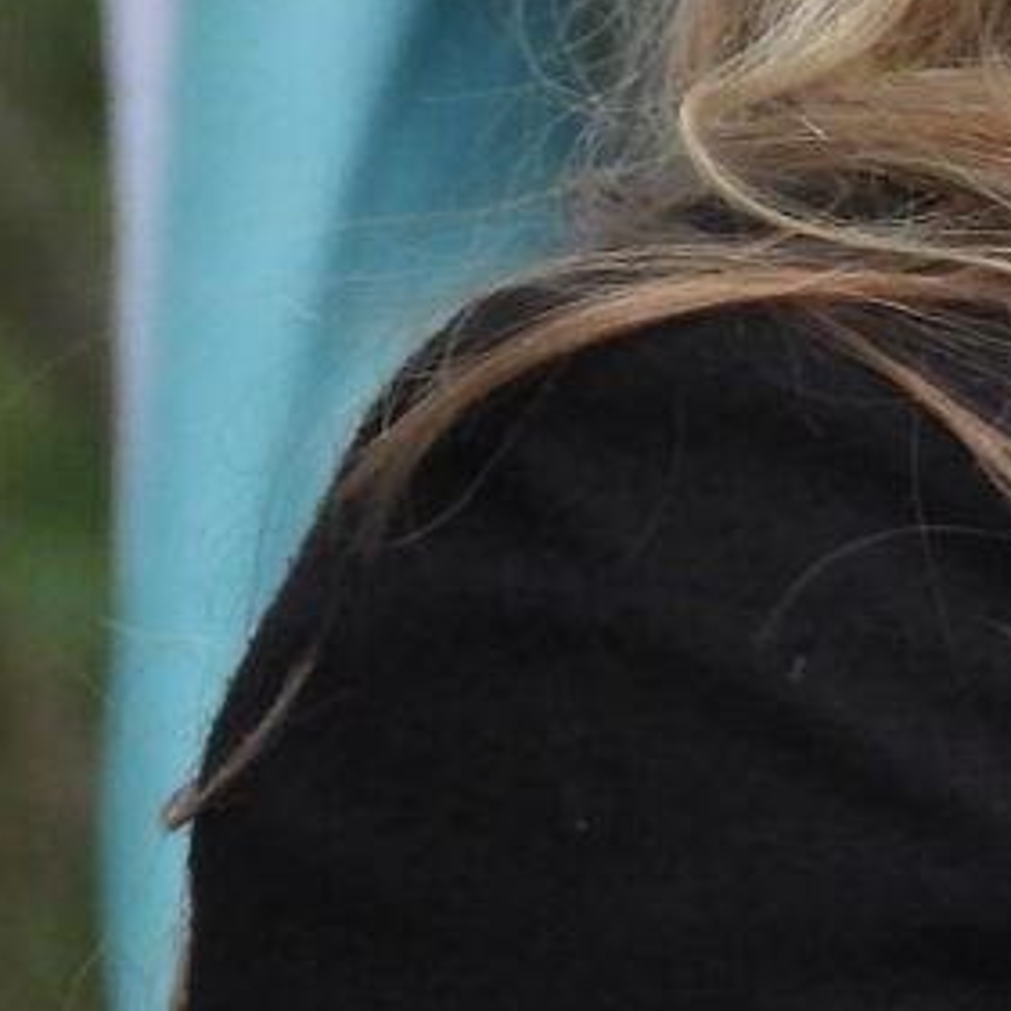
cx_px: 2447
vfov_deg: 0.6
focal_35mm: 2738
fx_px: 90472
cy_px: -479
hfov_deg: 0.6
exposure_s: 1/200
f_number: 5
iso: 400
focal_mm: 102
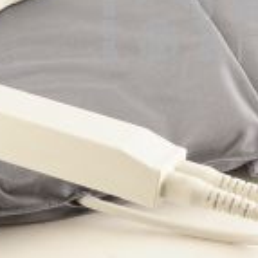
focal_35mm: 178
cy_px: 19
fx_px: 1501
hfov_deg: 9.7
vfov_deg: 9.8
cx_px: 283
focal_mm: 50
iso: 1600
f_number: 11
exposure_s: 1/125
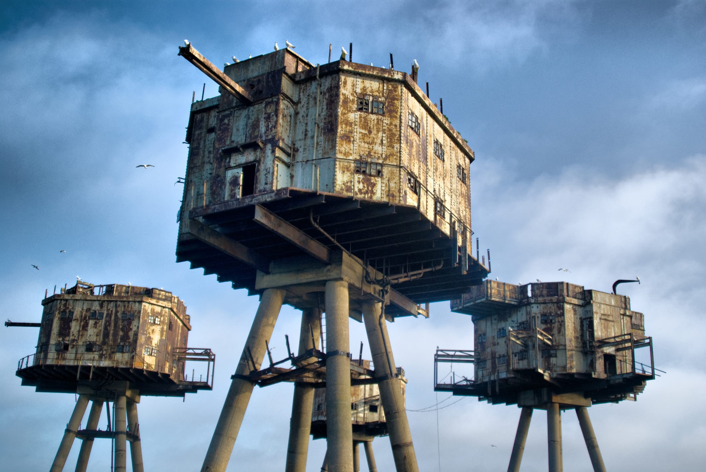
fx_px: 707
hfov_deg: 53.1
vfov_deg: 37.0
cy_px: 236
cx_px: 353
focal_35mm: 36
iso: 100
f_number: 3.5
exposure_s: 1/800
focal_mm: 24
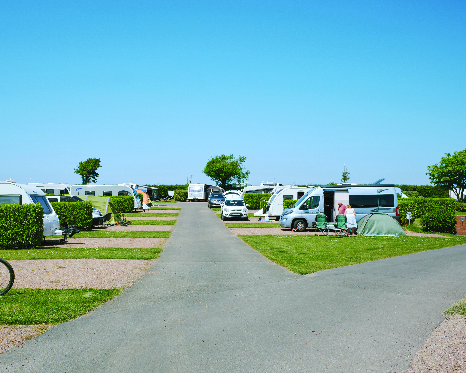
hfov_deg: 48.7
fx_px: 510
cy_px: 188
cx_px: 183
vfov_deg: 40.1
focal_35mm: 37
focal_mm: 21.3
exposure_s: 1/1000
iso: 160
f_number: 5.6
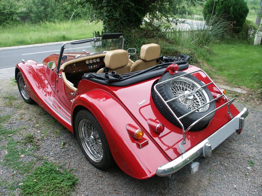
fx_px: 212
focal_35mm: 28
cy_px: 98
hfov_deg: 63.4
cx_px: 131
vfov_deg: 49.7
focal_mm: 7.21
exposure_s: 1/90
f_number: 4
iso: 100
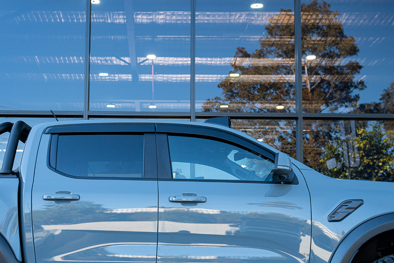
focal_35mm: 51
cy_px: 197
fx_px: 558
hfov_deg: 38.7
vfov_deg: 26.2
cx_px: 150
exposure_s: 1/160
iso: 320
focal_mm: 28
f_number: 4
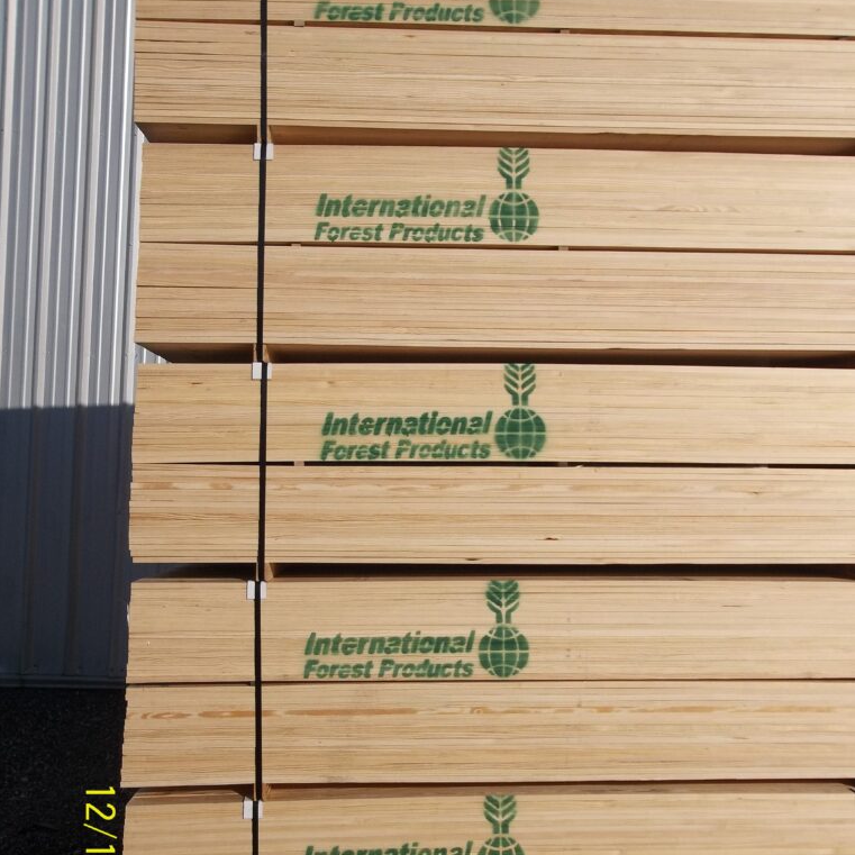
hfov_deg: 43.9
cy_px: 460
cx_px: 427
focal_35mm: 38
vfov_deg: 43.8
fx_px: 1062
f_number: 9.4
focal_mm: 5.7
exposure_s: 1/500
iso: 80
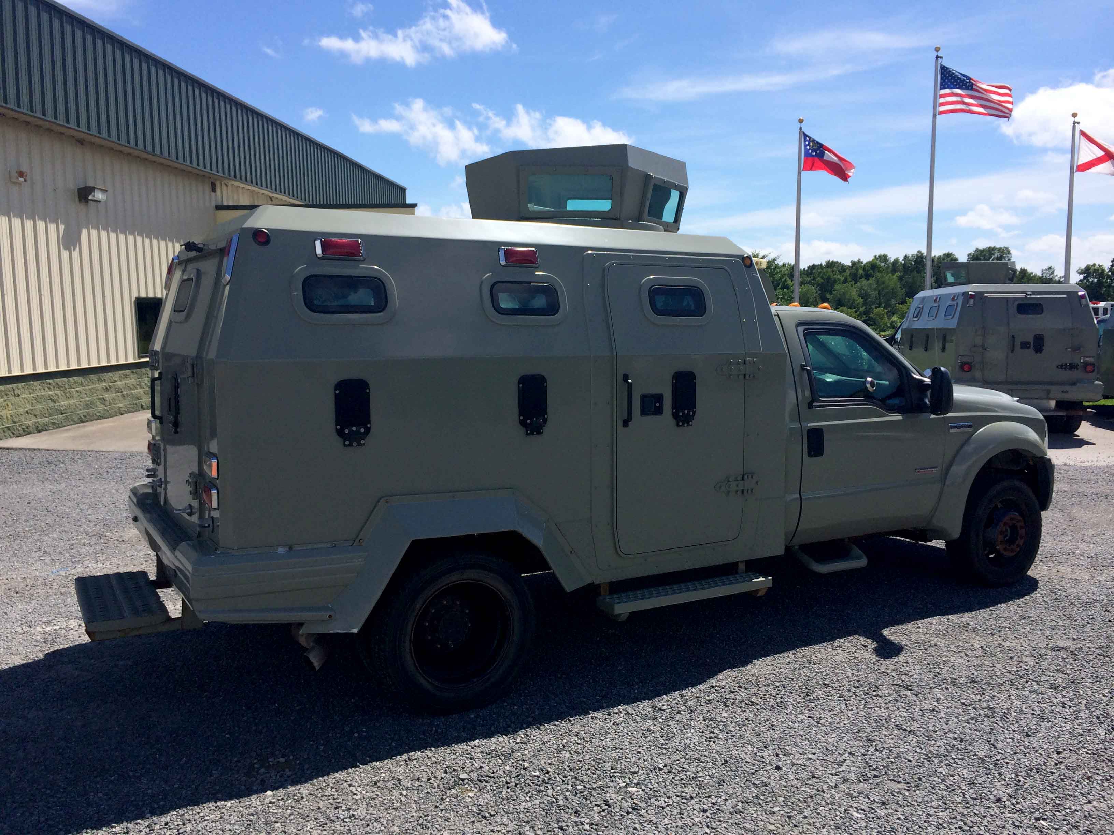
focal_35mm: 30
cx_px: 557
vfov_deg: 46.8
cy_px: 418
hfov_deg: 60.0
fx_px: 965
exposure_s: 1/2283
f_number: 2.2
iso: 32
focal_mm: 4.12
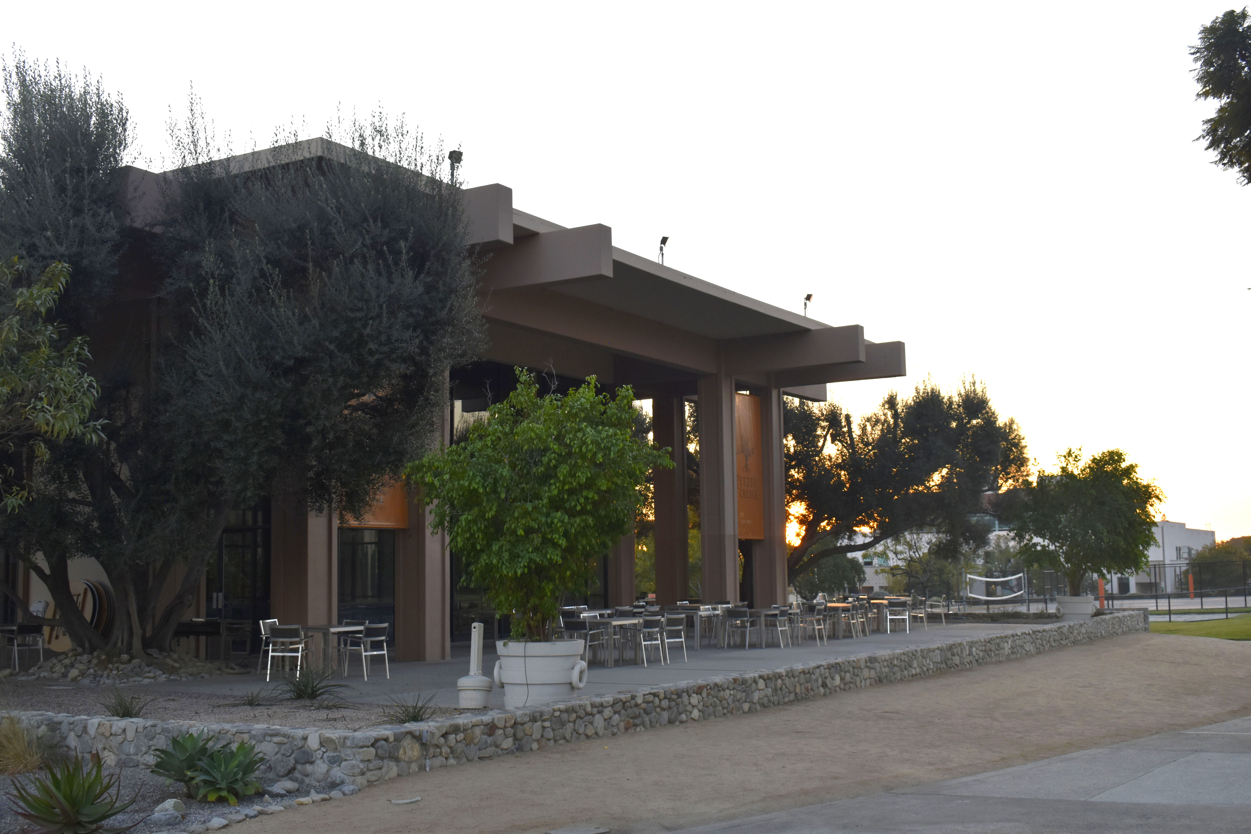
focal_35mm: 40
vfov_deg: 33.0
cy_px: 417
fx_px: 1407
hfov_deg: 47.9
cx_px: 626
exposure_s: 1/160
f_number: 6.3
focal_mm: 27
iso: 400
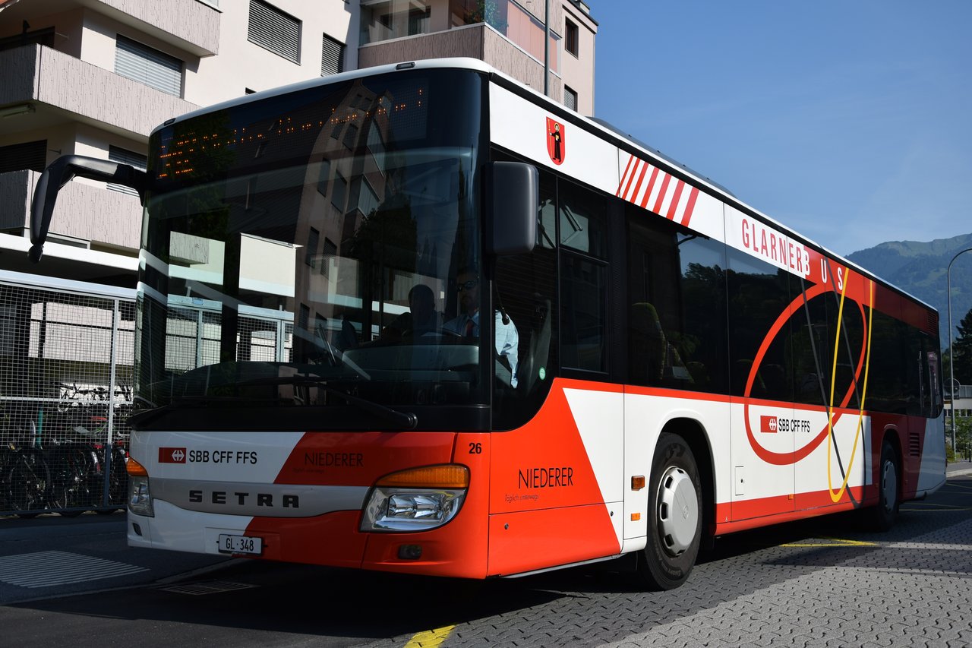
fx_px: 1053
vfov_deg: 34.2
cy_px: 324
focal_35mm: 39
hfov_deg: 49.6
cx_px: 486
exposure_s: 1/800
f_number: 6.3
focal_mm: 26
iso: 100
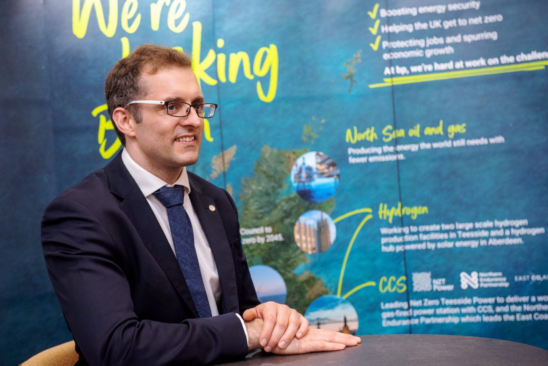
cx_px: 274
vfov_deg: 21.9
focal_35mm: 62
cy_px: 183
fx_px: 944
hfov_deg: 32.4
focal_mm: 62
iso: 2200
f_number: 4
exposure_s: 1/125
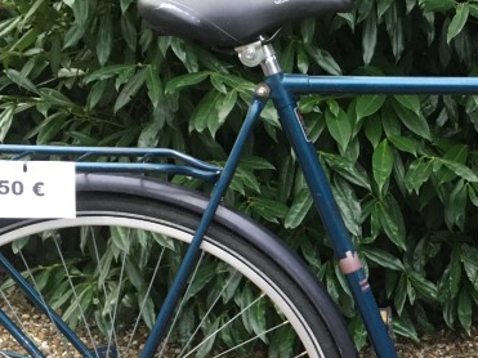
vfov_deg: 18.3
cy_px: 278
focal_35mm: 80
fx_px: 1104
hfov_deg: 23.4
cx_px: 478
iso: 200
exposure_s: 1/33
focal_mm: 4.15
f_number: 2.2
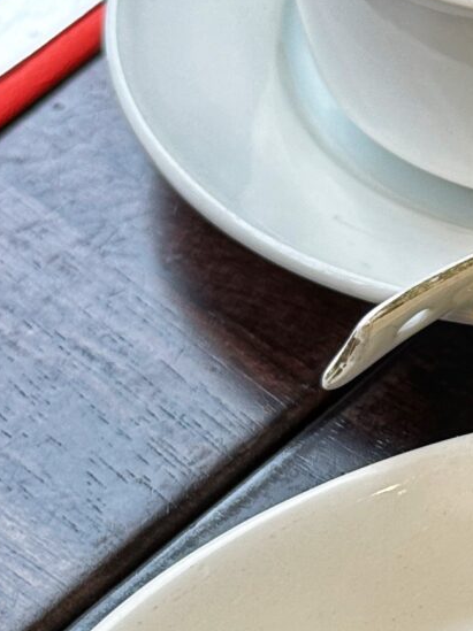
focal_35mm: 112
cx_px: 687
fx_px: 2043
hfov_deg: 12.6
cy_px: 263
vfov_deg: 17.6
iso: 80
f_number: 1.78
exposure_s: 1/100
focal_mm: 6.86
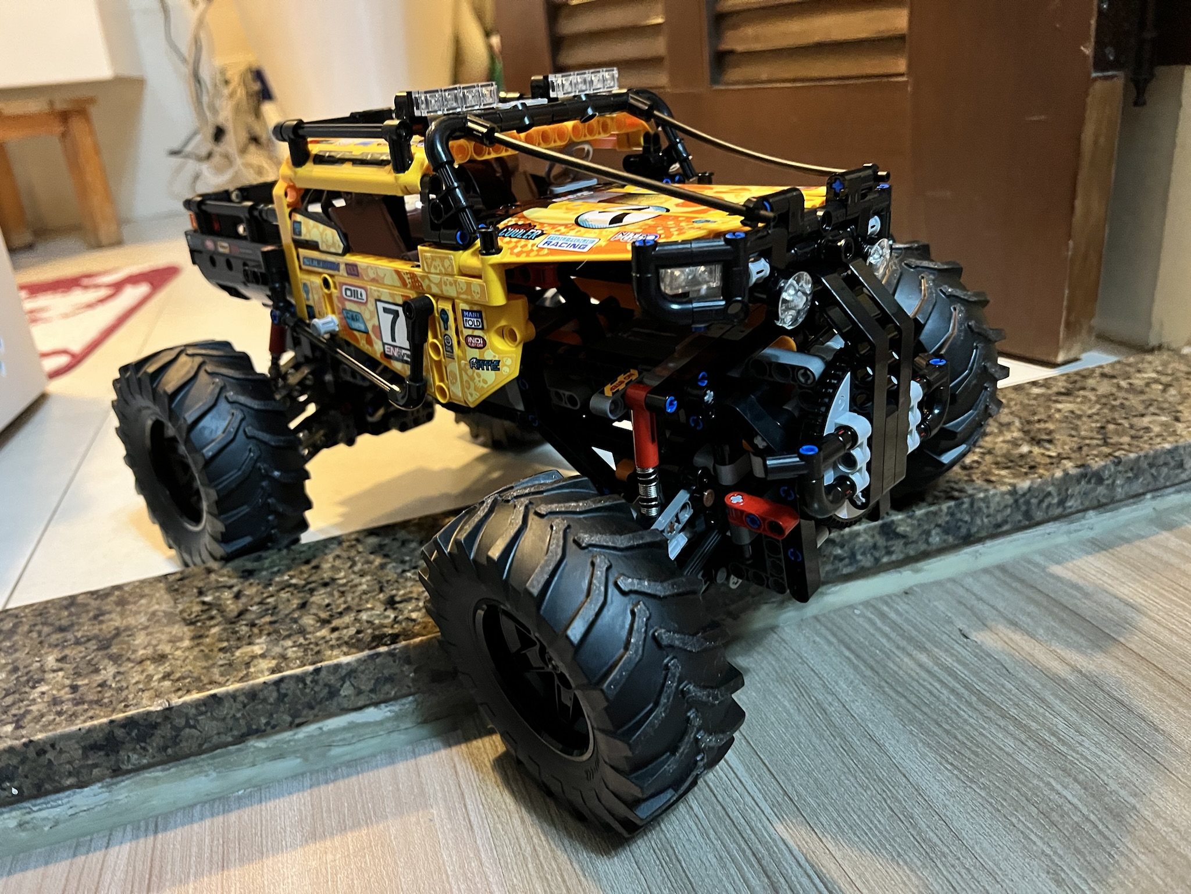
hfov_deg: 67.3
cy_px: 447
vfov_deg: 53.1
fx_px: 895
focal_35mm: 26
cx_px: 596
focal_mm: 5.7
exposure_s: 1/30
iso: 640
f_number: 1.5
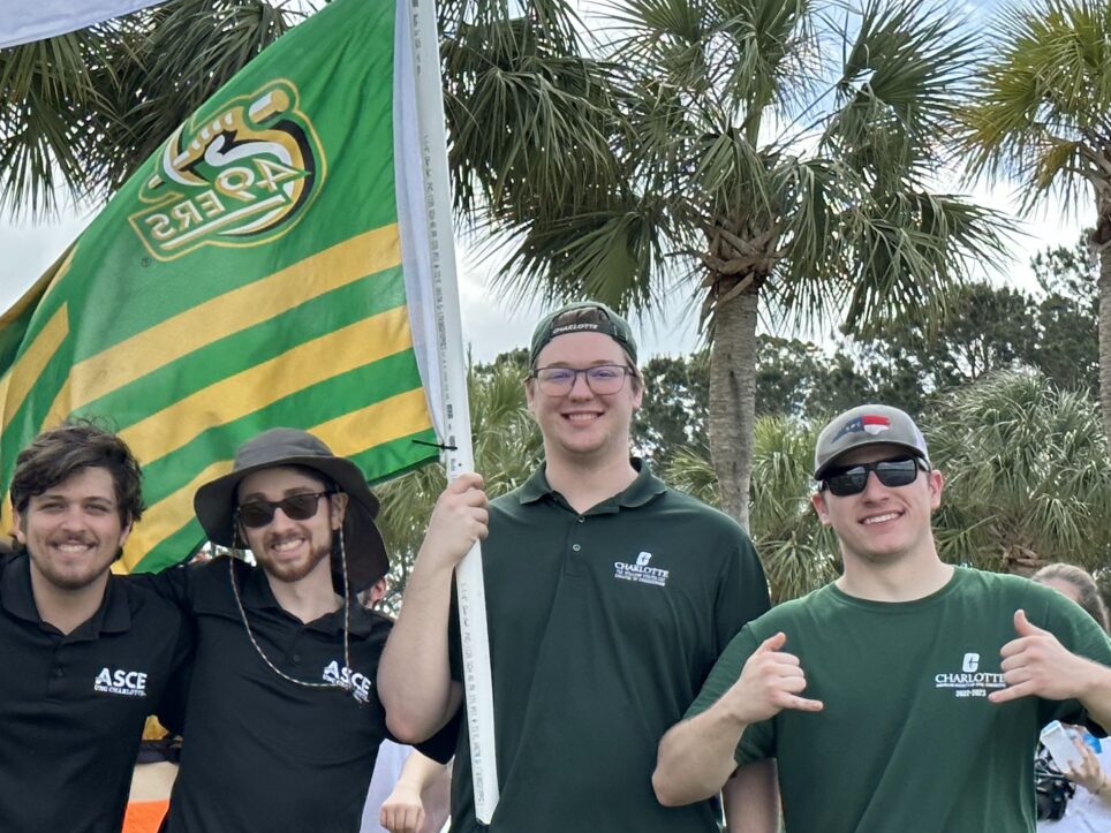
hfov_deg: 18.9
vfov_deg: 14.5
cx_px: 111
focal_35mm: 102
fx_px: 3274
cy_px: 571
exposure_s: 1/1783
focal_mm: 6.86
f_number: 1.78
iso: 64
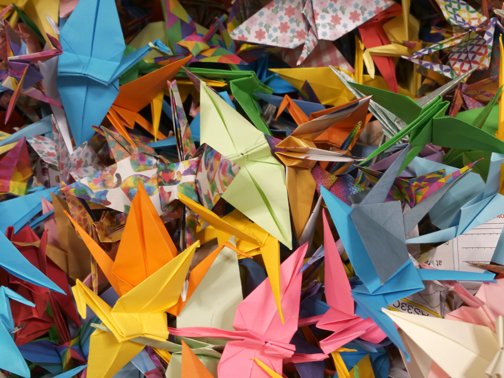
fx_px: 612
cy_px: 189
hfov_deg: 44.8
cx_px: 252
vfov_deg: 34.3
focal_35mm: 42
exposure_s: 1/20
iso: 1250
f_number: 5.6
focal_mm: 21
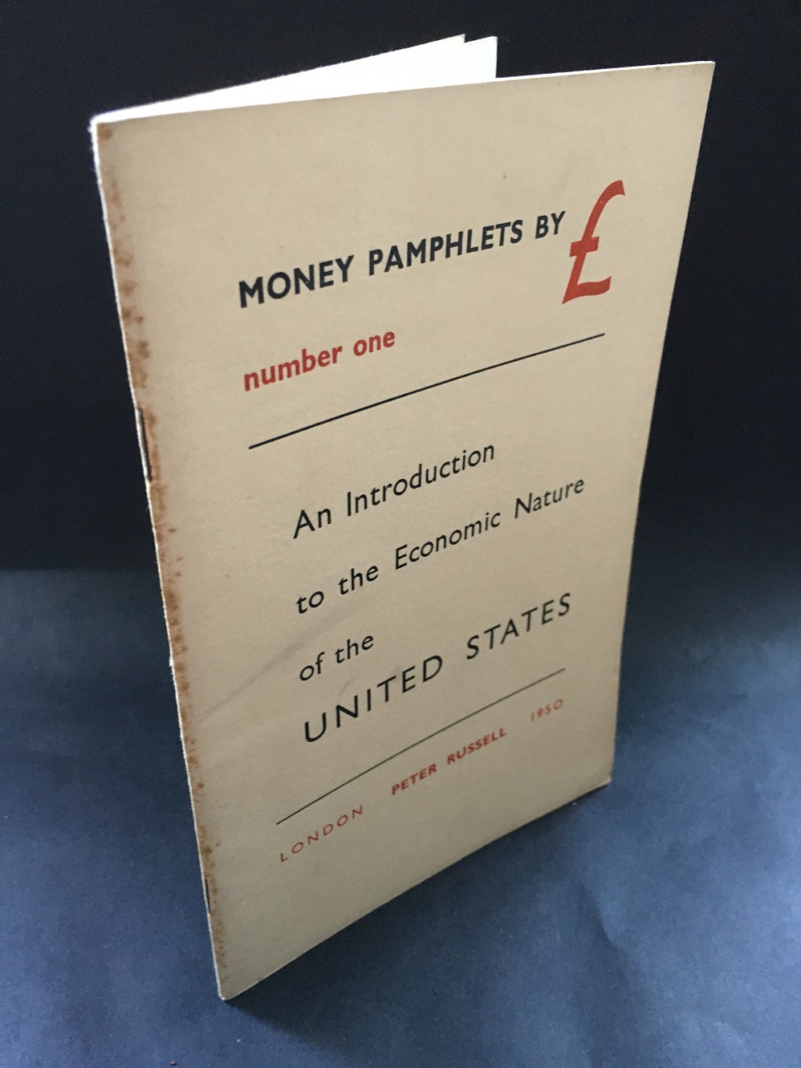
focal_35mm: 29
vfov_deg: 61.7
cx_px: 400
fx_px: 895
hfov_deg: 48.2
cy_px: 534
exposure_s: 1/17
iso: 400
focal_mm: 4.15
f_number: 2.2
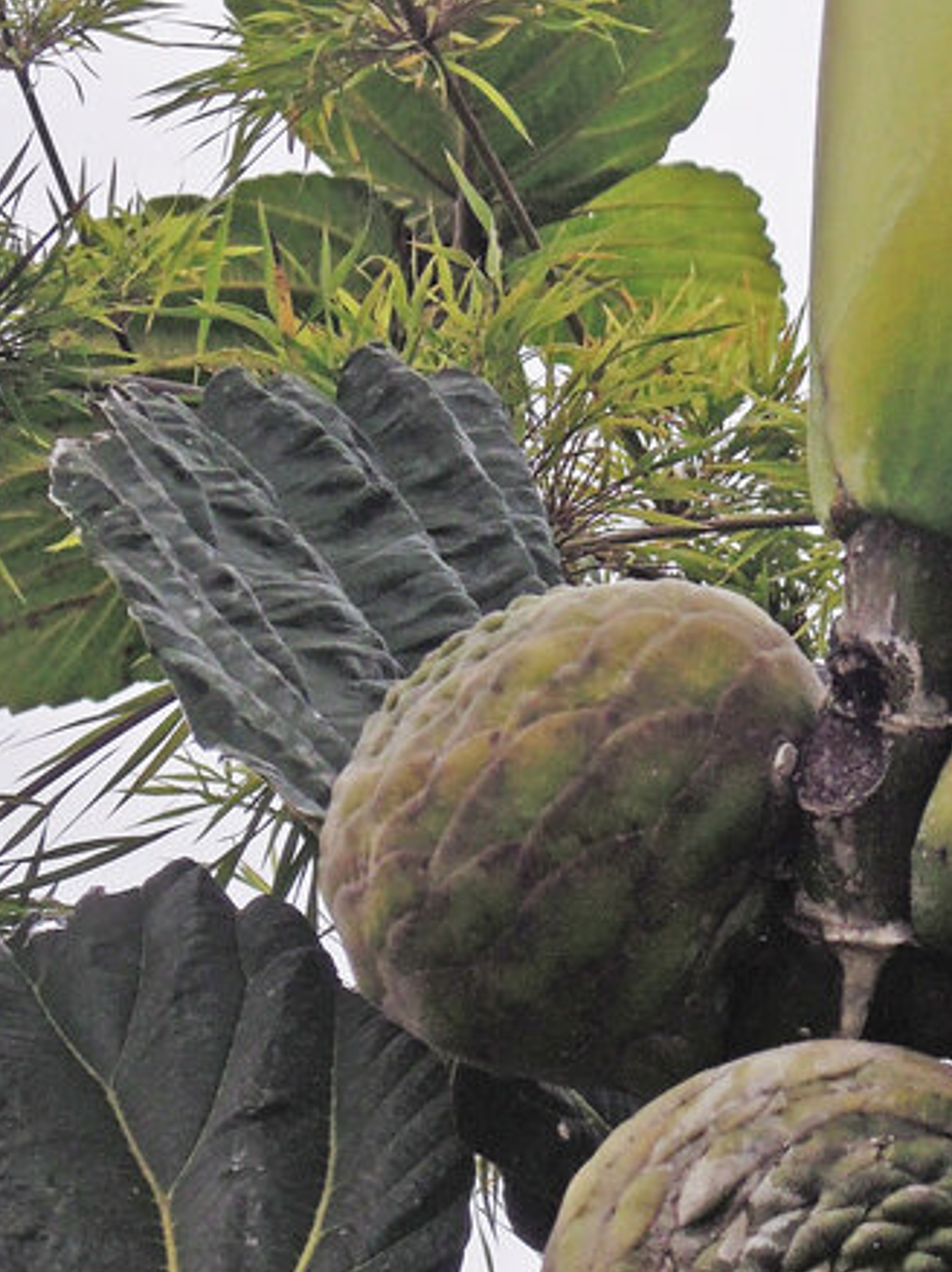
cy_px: 587
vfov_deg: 11.2
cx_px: 937
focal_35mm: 176
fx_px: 6460
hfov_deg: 8.4
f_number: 4.7
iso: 160
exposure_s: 1/1250
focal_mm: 13.8
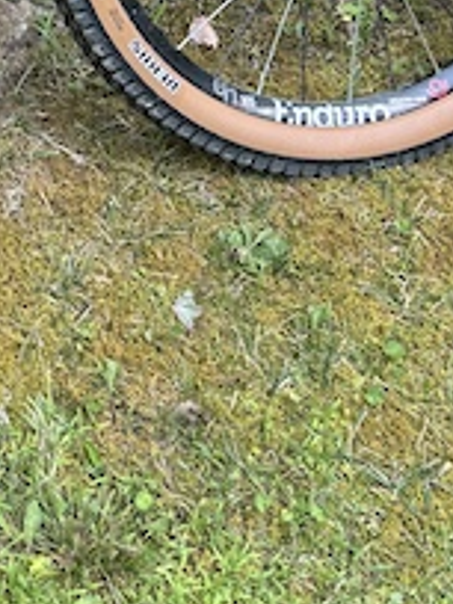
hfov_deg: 13.6
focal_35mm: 102
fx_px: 1780
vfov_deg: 16.3
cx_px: -228
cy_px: -471
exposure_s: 1/121
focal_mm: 5.96
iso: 40
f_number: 1.6
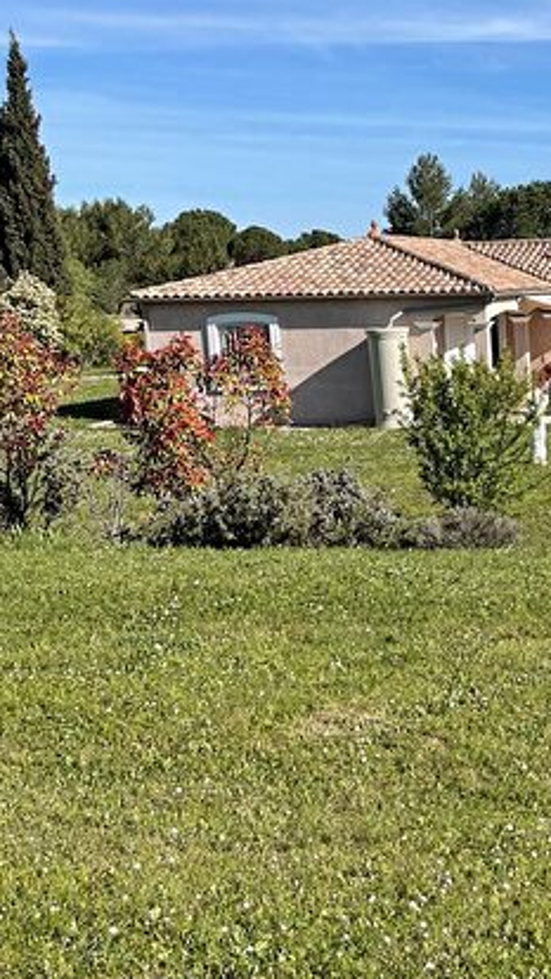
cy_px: 424
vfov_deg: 44.5
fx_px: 1194
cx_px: 740
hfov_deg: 22.8
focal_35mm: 46
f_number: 1.6
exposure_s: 1/3165
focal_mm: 5.1
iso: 32
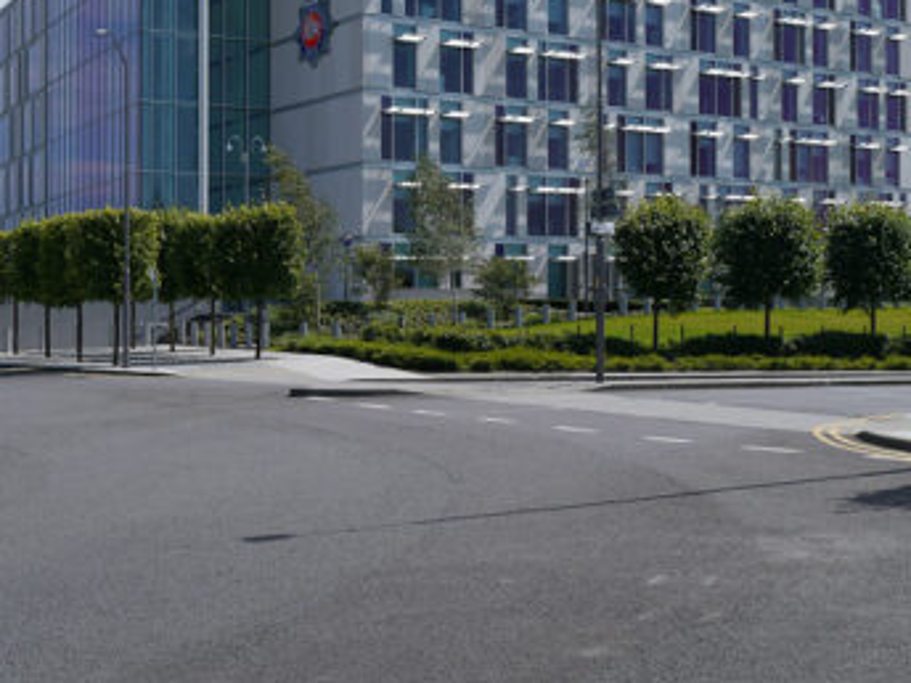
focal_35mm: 53
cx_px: 318
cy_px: 251
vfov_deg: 27.4
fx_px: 1395
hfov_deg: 35.9
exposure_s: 1/200
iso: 160
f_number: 8
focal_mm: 19
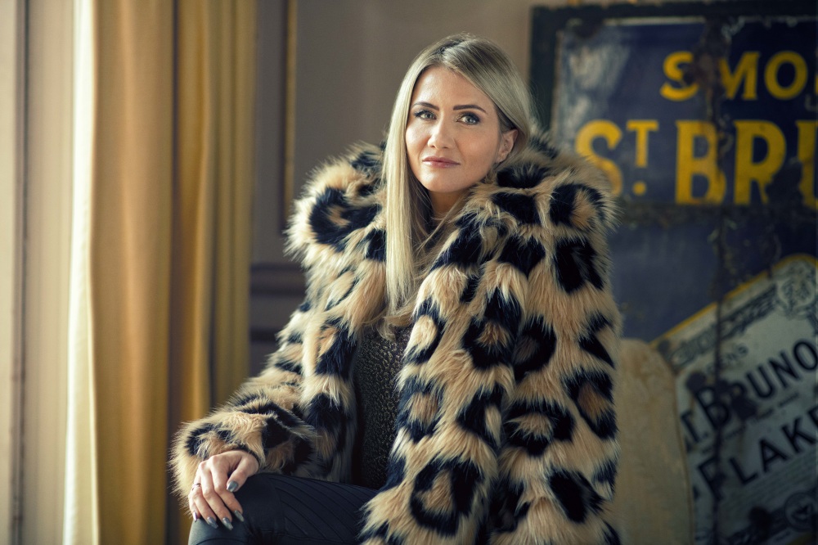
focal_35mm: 85
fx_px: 1931
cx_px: 409
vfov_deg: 16.1
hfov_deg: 23.9
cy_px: 272
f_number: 2.2
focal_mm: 85
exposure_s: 1/160
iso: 1000
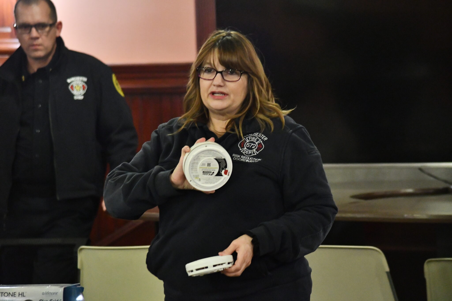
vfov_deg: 7.6
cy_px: 150
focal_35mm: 180
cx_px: 226
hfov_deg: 11.4
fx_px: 2260
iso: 5000
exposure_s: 1/80
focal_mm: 120
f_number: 4.8
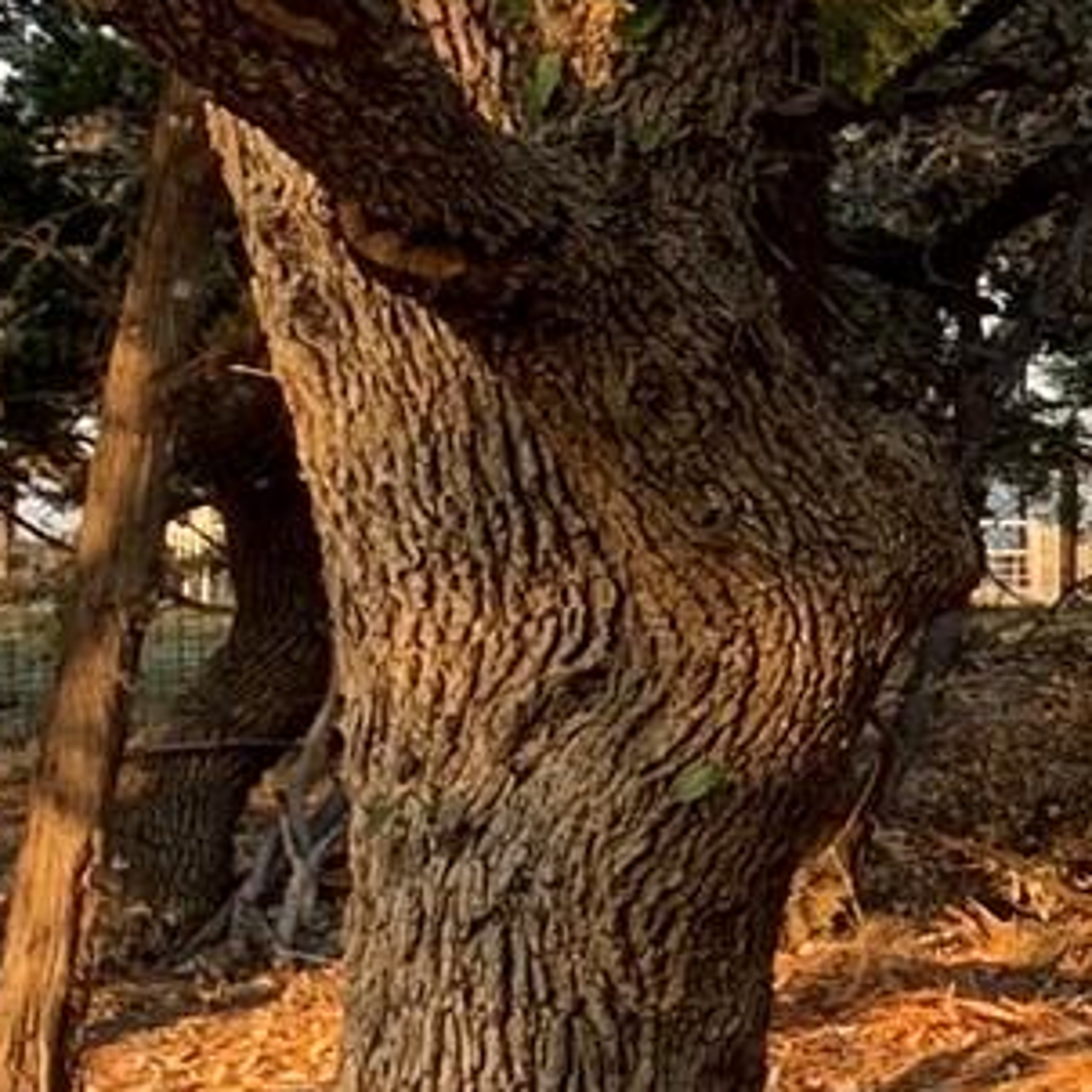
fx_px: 5568
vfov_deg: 11.2
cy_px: 781
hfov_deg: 9.4
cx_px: 3016
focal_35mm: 156
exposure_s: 1/182
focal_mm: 4.25
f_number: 1.8
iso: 25
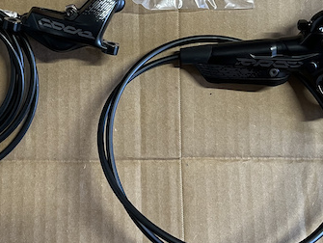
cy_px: 2
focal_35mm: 62
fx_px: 579
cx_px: 95
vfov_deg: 22.8
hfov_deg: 30.8
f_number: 1.6
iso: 125
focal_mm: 5.1
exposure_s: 1/60
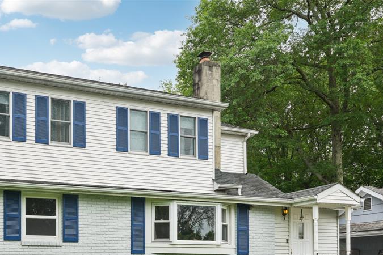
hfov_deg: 44.0
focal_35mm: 44
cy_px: 193
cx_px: 136
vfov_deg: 30.0
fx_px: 468
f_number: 10
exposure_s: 1/60
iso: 100
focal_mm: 29
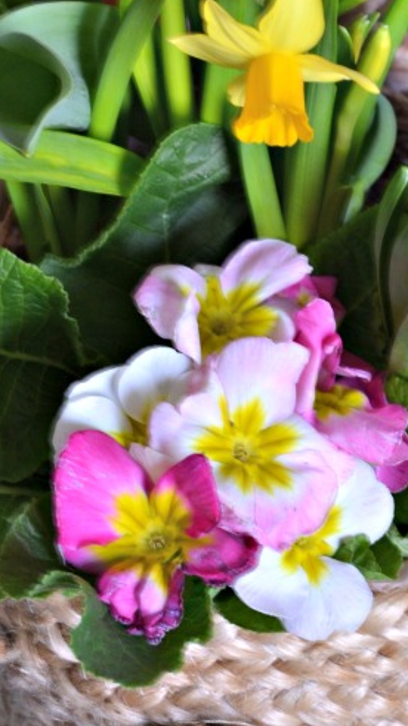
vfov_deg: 22.6
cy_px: 237
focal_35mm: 94
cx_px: 414
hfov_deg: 12.7
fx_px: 1809
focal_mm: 28
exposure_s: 1/6
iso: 200
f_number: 6.3
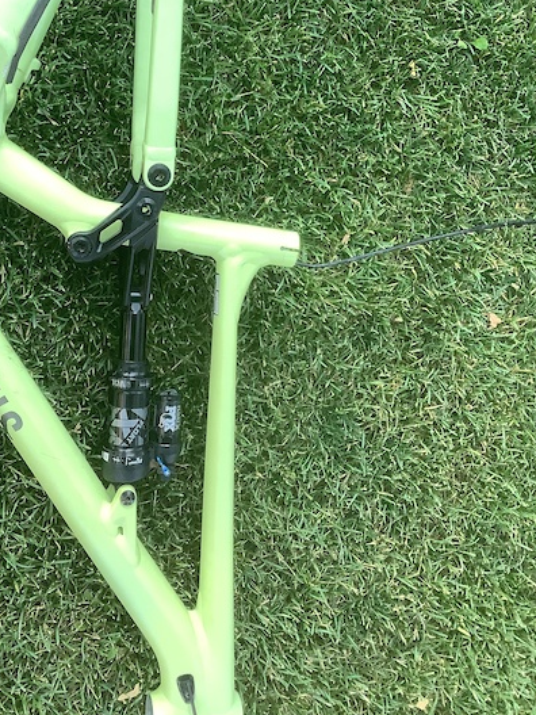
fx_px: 970
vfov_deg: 39.8
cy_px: 226
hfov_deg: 30.7
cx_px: 185
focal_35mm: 47
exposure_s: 1/120
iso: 50
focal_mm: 3.3
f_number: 2.4
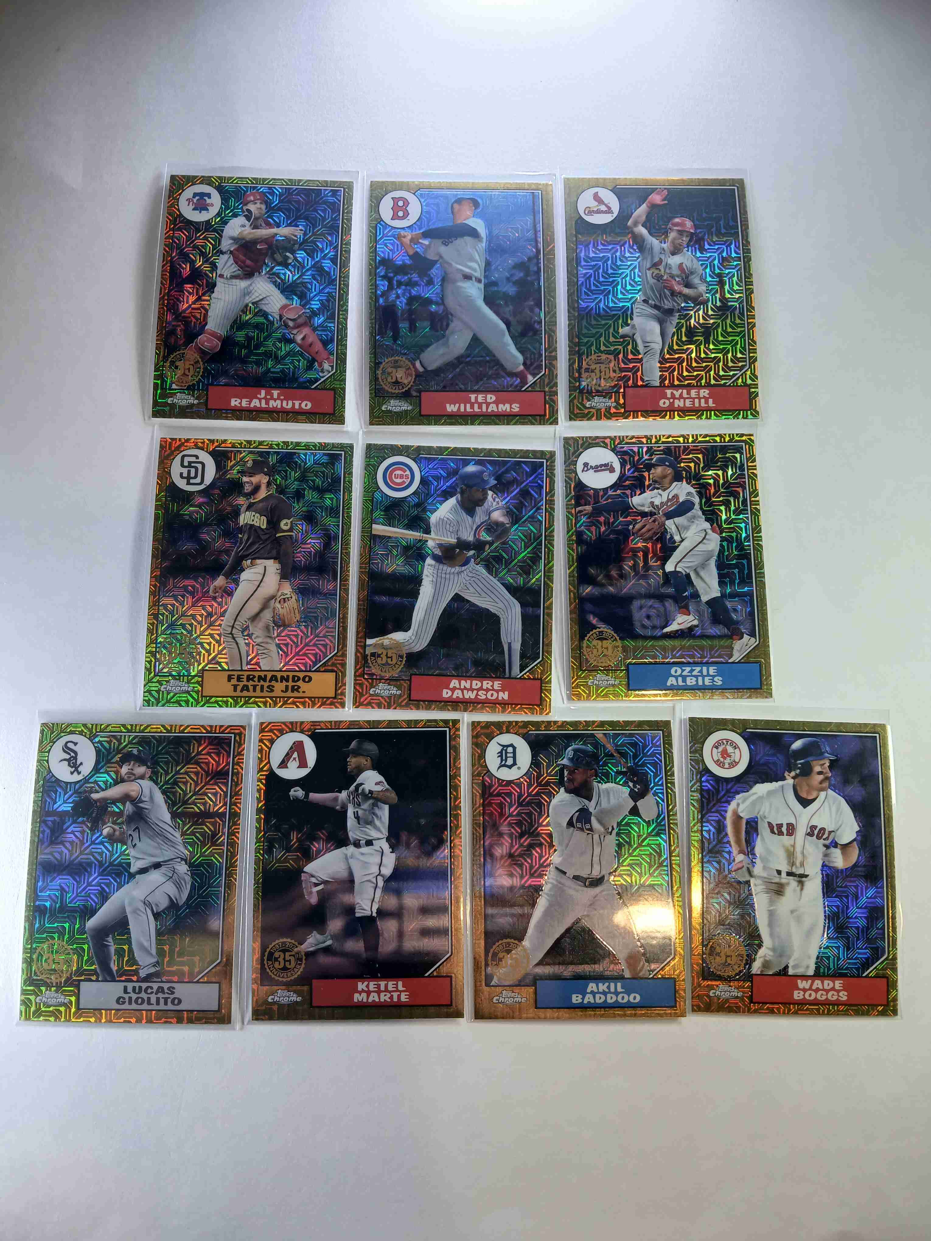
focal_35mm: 26
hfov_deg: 53.1
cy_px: 620
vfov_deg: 67.3
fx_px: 932
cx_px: 466
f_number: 1.8
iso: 64
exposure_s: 1/60
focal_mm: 3.98
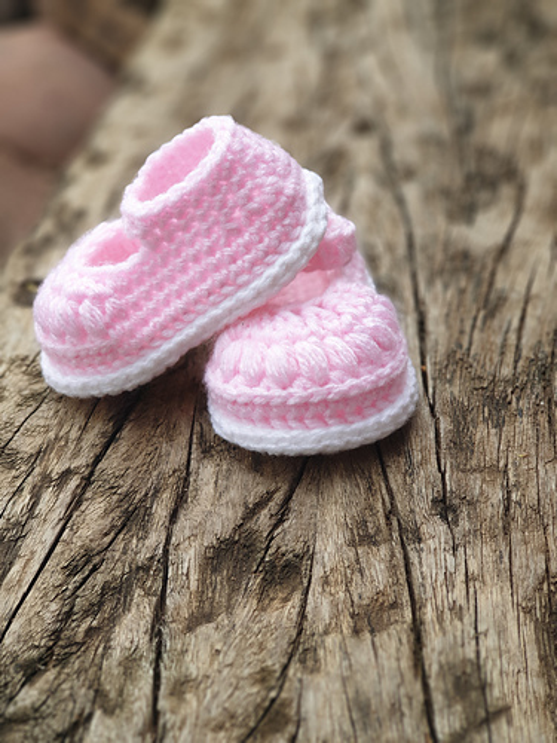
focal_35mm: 52
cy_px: 372
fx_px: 1116
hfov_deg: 28.0
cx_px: 278
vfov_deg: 36.8
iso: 100
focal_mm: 6
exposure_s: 1/131
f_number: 2.4
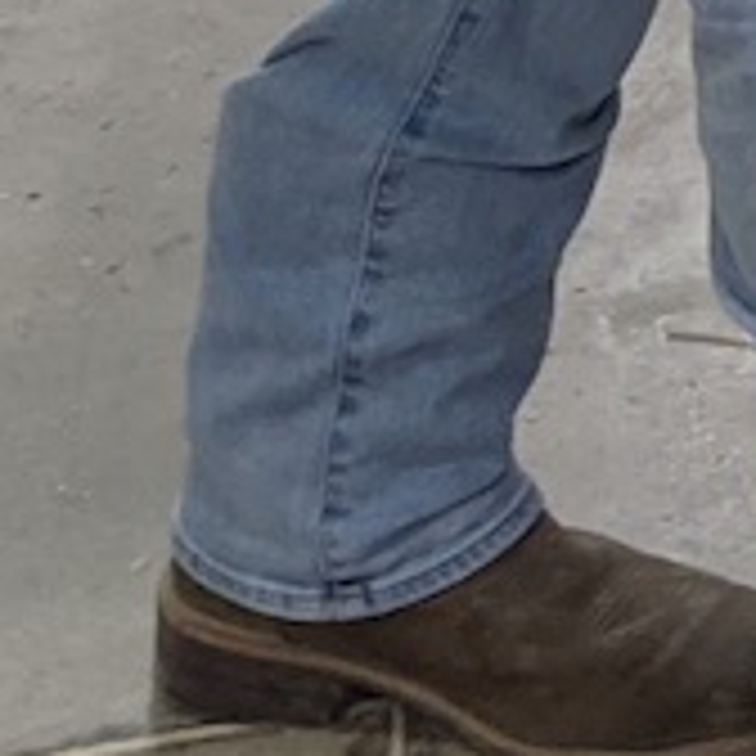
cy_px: -1564
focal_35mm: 213
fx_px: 5263
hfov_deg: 7.1
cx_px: 2498
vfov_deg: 7.2
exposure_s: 1/120
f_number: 1.73
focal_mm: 4.38
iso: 93
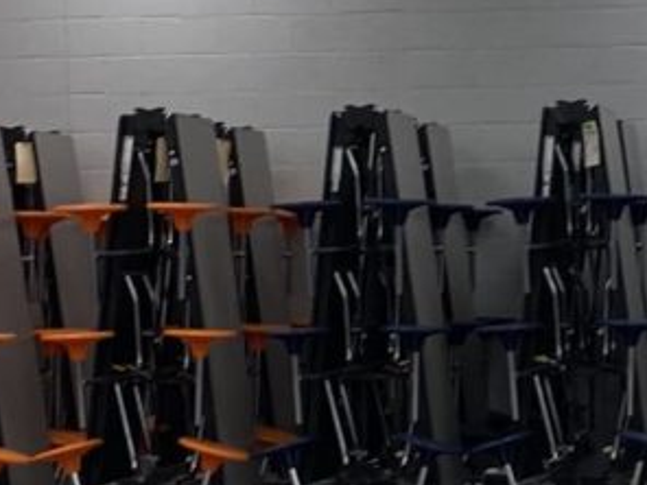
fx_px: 3364
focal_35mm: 180
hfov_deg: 10.7
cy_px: 293
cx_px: 839
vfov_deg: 8.2
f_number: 1.8
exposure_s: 1/122
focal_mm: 4.25
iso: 40
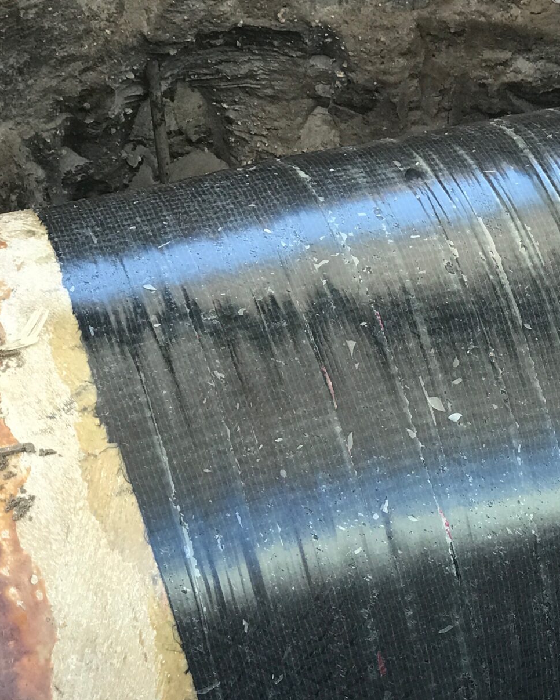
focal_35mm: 118
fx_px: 2444
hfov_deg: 12.9
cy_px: 445
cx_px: 555
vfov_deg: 16.3
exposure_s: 1/60
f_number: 2.8
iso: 25
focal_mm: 6.6
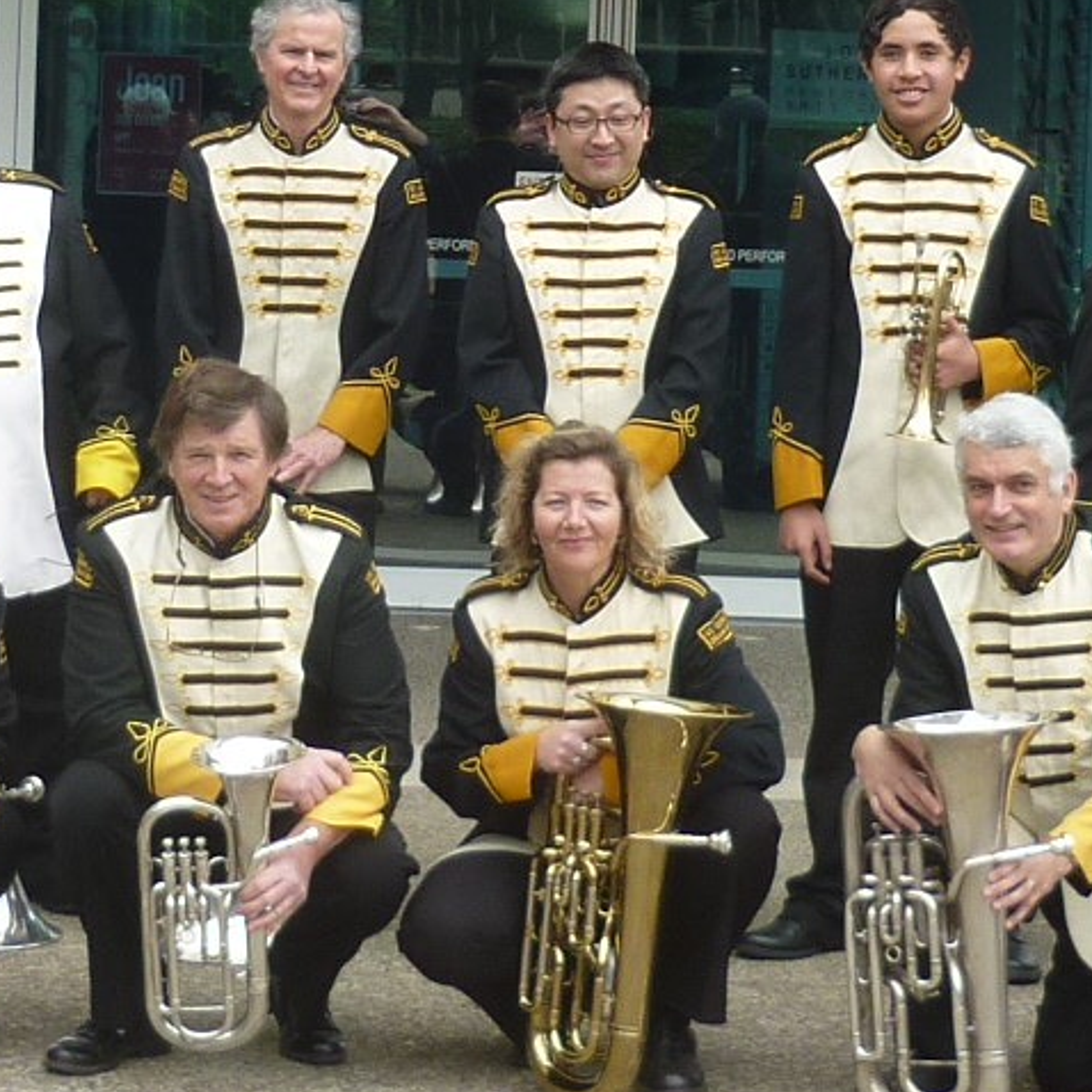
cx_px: 519
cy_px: 135
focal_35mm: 125
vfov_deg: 13.8
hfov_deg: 14.0
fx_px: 4461
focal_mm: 5.5
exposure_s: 1/250
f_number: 2.8
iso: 80
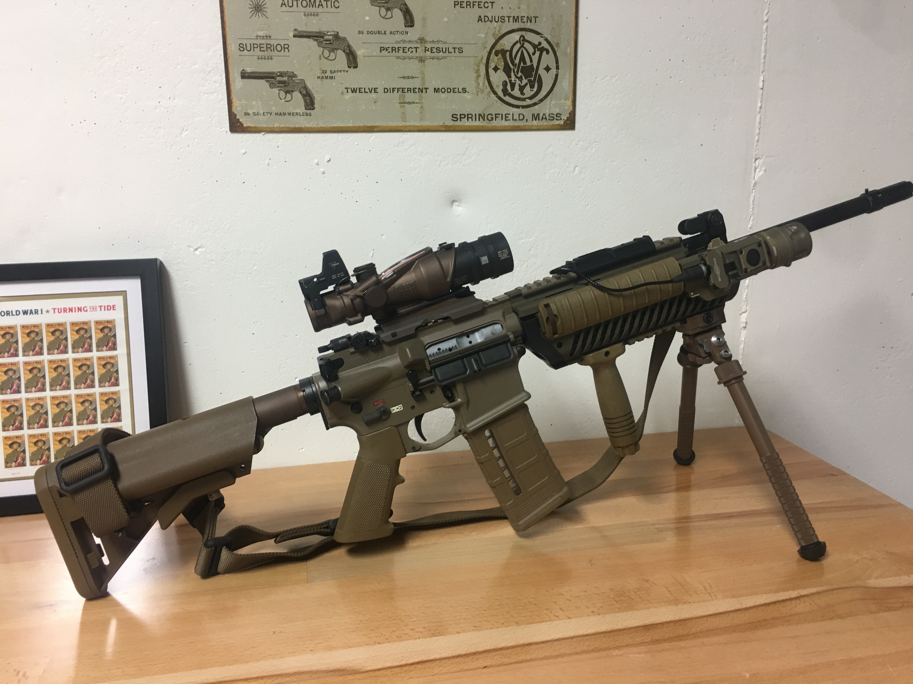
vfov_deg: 48.2
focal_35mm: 29
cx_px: 456
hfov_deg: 61.7
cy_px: 342
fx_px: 765
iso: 40
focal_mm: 4.15
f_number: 2.2
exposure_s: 1/15
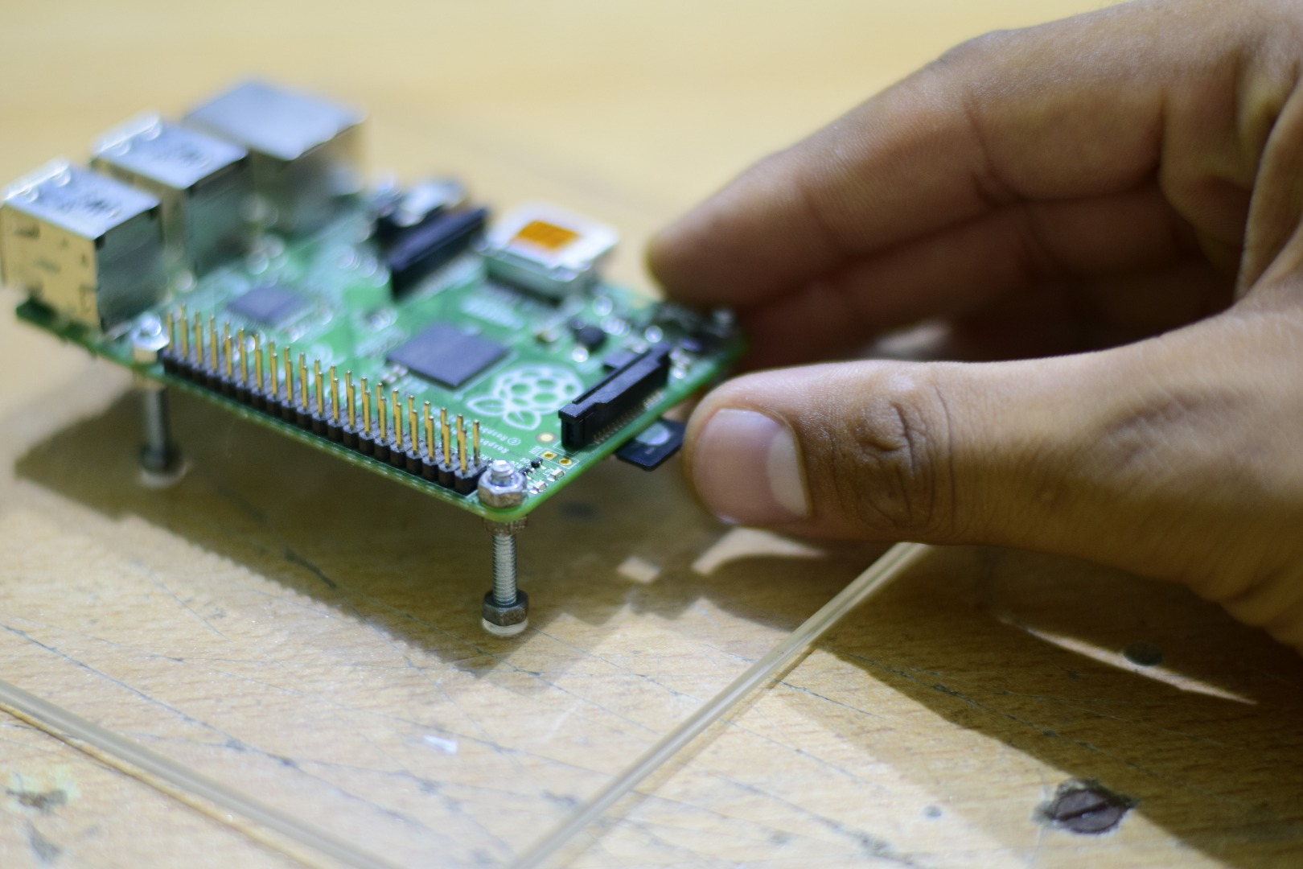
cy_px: 434
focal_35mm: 75
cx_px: 652
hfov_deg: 27.0
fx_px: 2714
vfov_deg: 18.2
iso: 400
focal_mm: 50
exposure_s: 1/200
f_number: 1.8
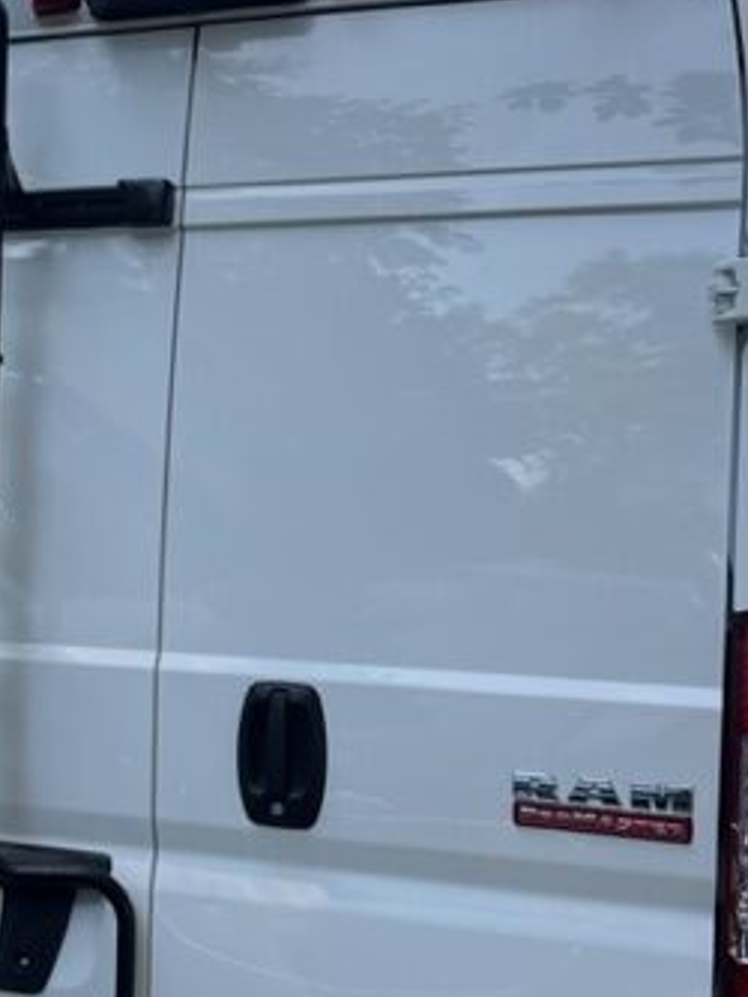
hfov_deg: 28.9
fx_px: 1440
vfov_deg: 38.2
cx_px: 233
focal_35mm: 50
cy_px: 530
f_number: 1.6
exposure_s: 1/618
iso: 50
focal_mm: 5.1
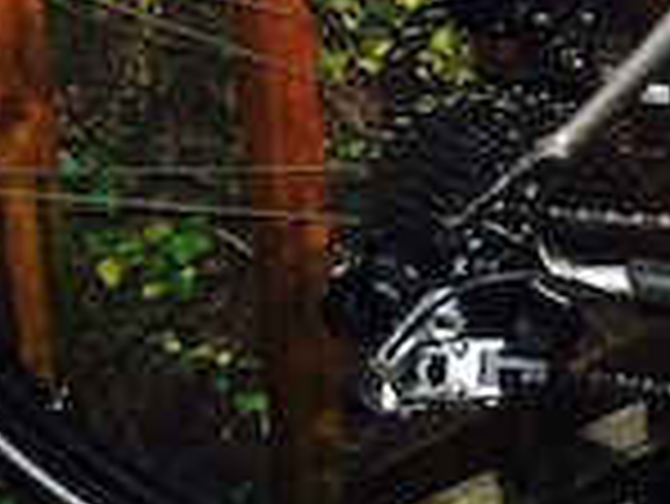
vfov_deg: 9.1
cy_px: -148
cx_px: 1475
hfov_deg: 10.8
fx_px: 3119
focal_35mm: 161
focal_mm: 4.12
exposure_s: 1/30
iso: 160
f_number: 2.2
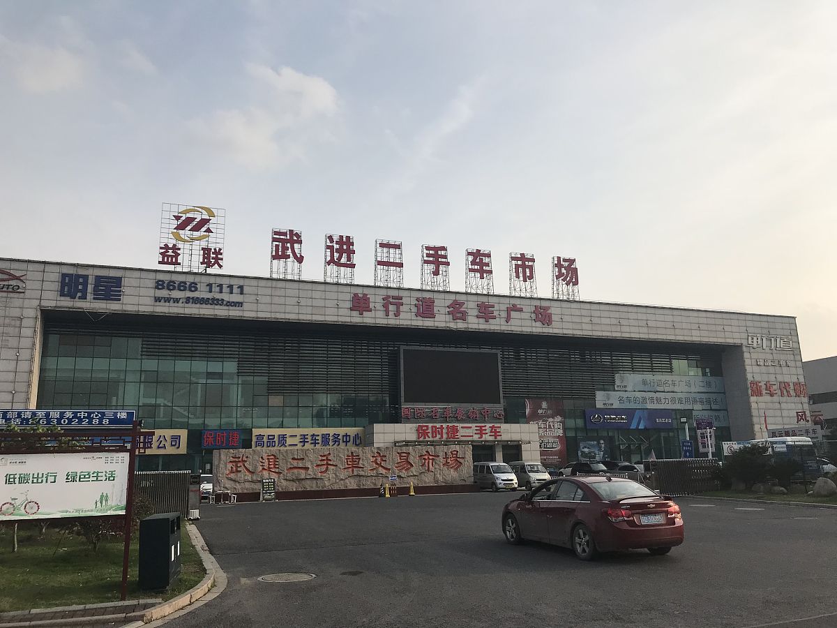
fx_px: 677
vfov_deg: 49.7
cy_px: 314
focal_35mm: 28
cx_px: 418
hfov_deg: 63.4
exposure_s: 1/2227
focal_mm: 3.99
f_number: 1.8
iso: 20
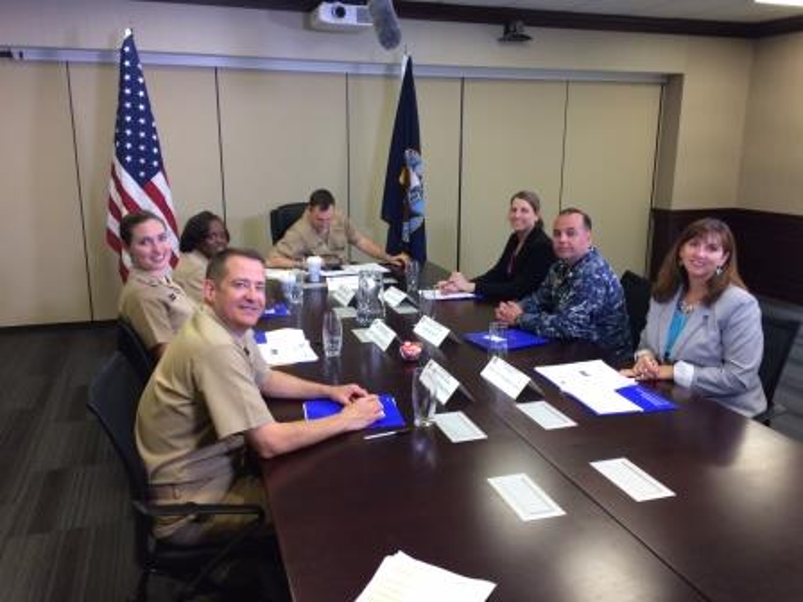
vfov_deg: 48.2
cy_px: 301
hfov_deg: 61.7
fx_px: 673
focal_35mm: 29
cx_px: 402
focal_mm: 4.15
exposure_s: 1/30
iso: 125
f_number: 2.2
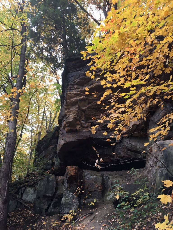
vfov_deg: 61.7
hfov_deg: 48.2
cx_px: 86
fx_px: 193
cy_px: 115
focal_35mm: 29
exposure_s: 1/30
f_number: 2.2
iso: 25
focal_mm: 4.15
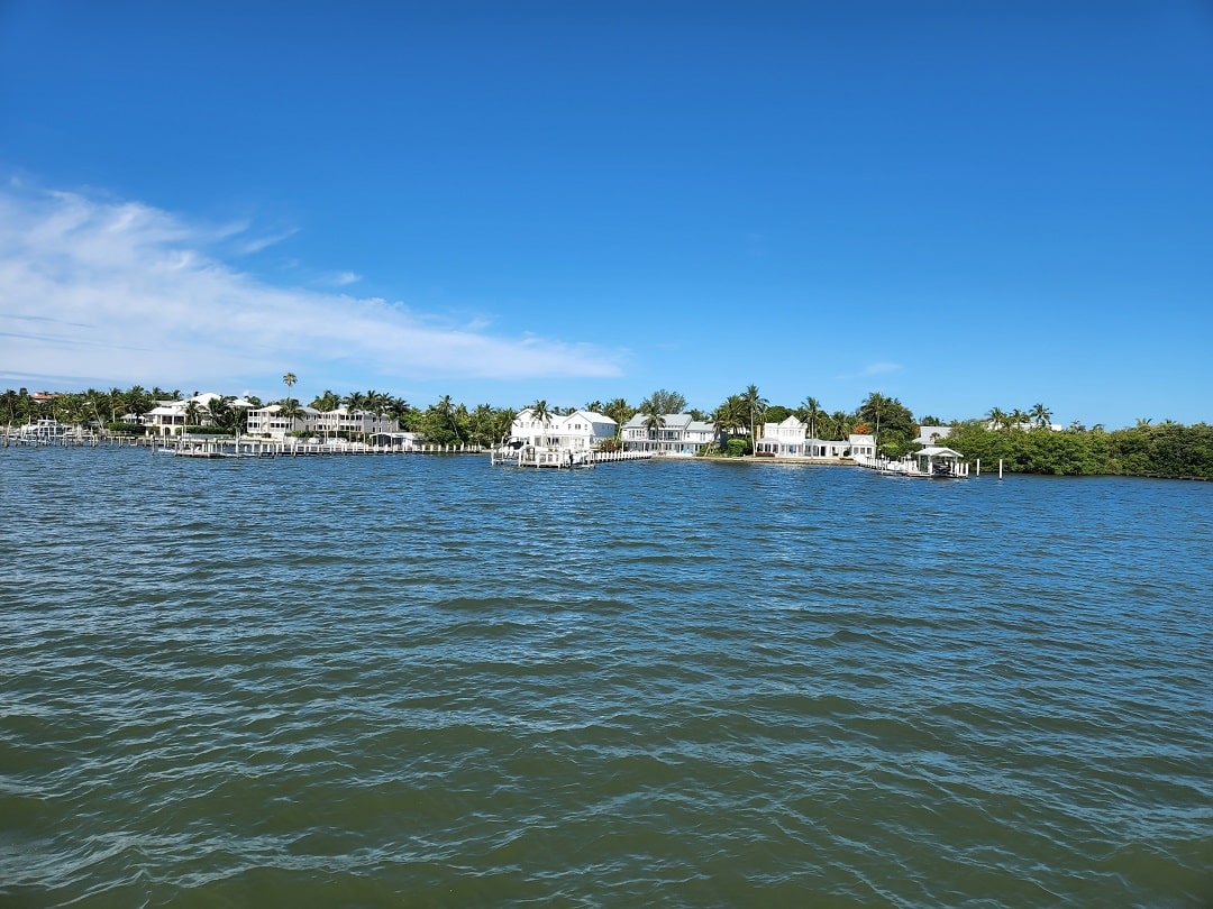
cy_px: 454
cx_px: 606
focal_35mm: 23
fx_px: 806
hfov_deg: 73.9
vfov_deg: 58.9
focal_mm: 5.4
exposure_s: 1/1606
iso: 20
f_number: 1.8
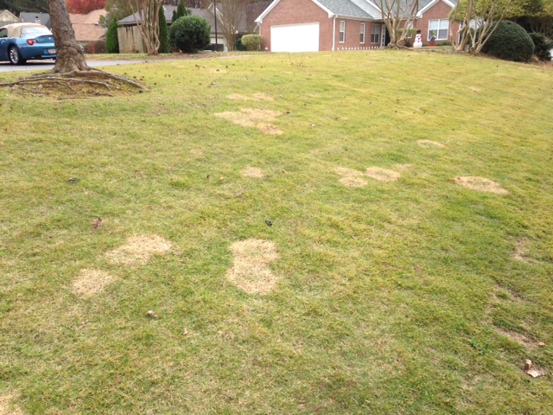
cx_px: 276
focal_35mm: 33
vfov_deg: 42.9
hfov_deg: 55.4
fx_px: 527
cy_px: 208
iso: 50
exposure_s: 1/223
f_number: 2.4
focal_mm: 4.13
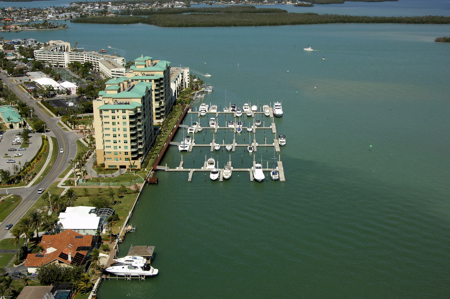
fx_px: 599
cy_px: 150
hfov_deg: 41.2
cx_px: 225
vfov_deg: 28.0
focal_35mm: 48
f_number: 10
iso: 400
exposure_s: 1/1000
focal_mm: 32
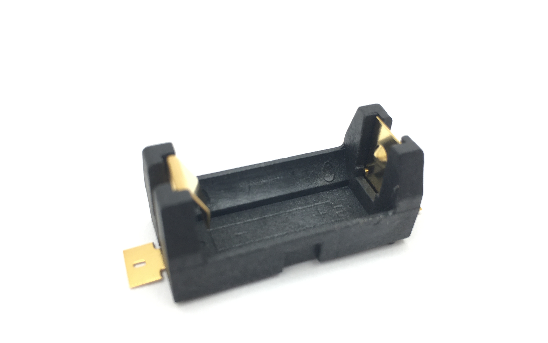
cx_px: 276
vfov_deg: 40.6
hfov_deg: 61.2
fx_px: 463
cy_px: 183
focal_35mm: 31
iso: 25
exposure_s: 1/60
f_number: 2.2
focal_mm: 4.15
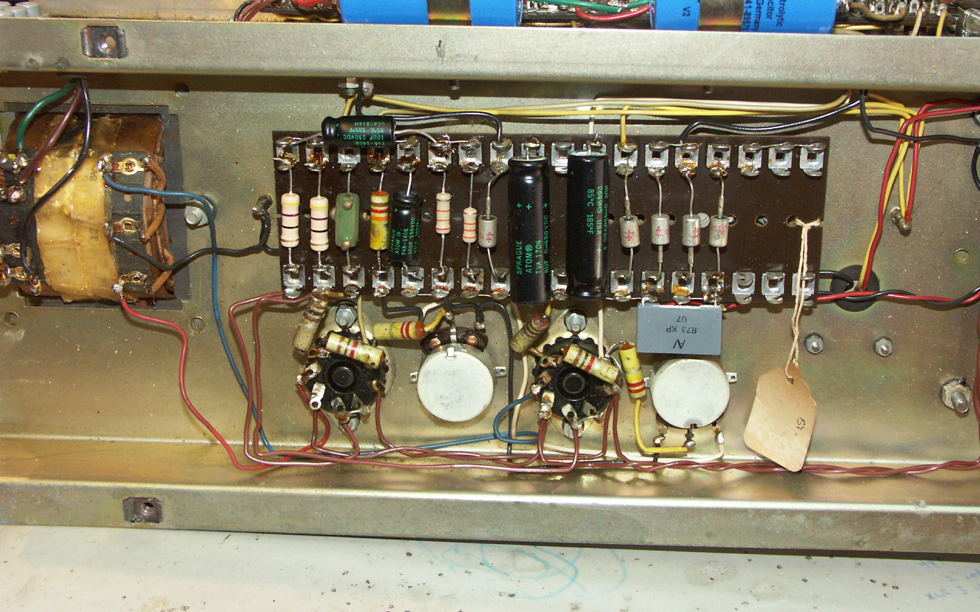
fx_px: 1255
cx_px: 492
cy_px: 279
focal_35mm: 47
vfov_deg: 27.4
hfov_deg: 42.7
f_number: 3.5
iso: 200
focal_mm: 11.4
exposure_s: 1/50
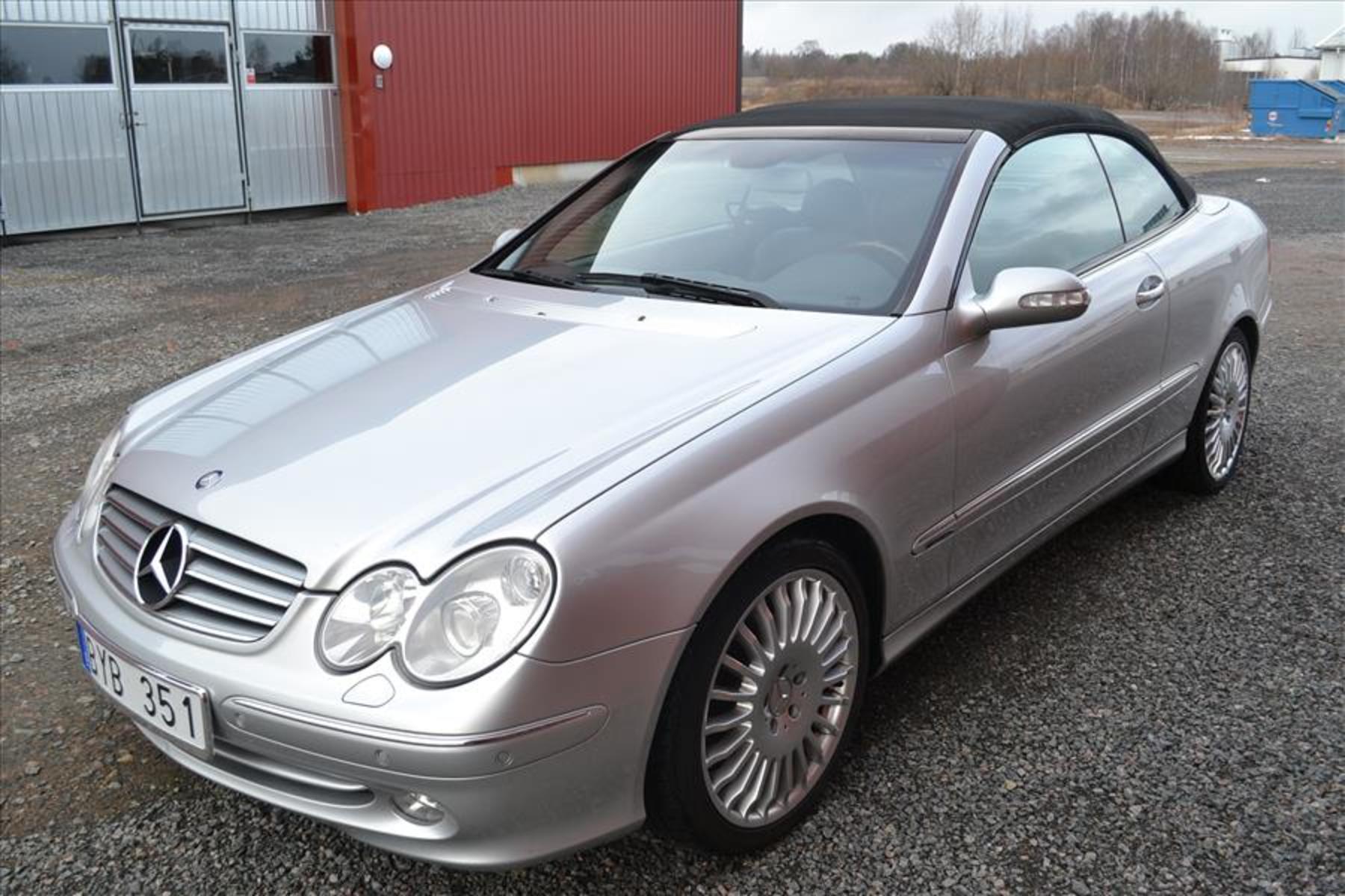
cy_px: 448
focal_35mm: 30
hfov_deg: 61.9
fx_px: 1121
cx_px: 672
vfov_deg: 43.6
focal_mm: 20
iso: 160
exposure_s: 1/125
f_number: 5.6
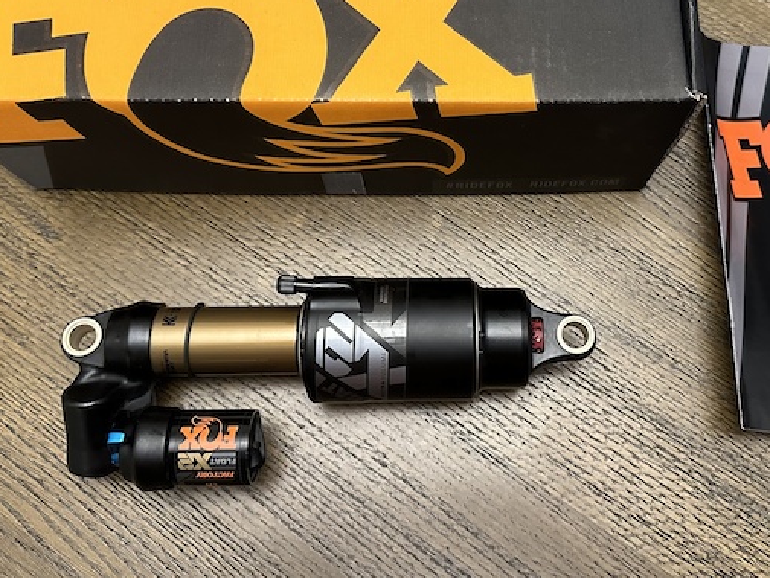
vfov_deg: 37.1
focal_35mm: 38
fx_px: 845
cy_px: 168
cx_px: 459
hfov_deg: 48.7
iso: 400
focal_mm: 6.86
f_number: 1.78
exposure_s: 1/60
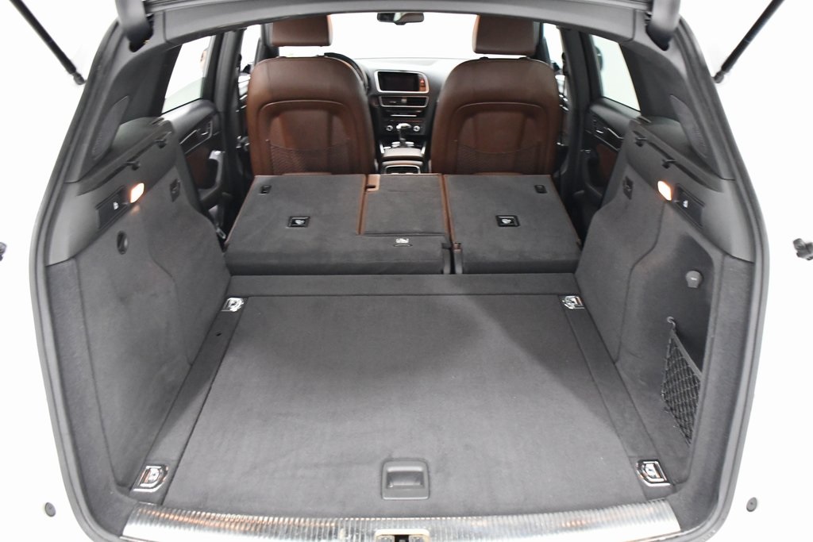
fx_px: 610
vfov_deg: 47.9
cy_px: 271
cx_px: 406
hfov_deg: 67.4
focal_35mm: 27
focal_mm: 18
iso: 4500
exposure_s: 1/60
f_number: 3.5
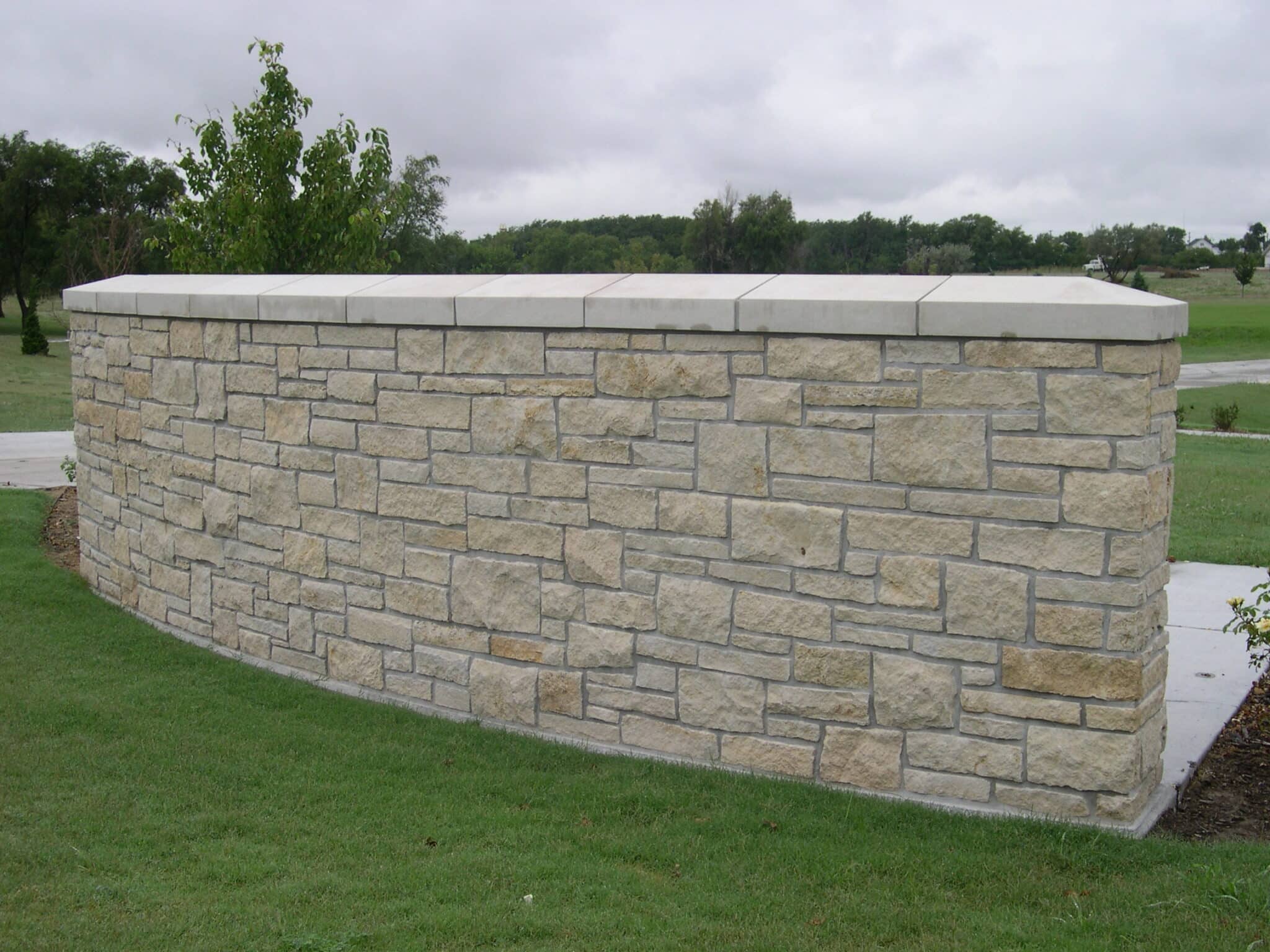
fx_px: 1724
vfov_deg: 30.9
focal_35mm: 47
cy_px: 476
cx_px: 635
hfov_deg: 40.4
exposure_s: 1/616
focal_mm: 10.1
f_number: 3.1
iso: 100
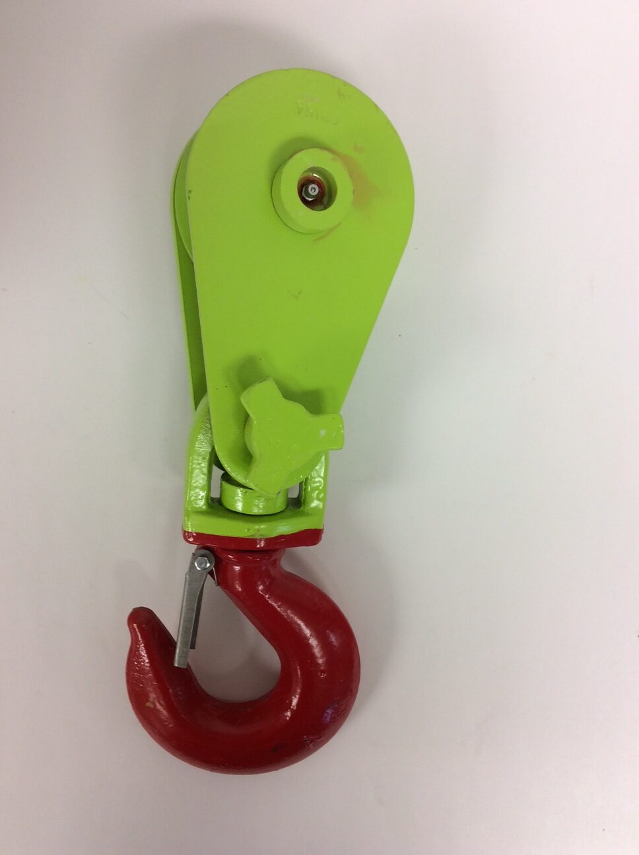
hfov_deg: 44.1
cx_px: 320
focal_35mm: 32
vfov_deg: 56.9
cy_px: 428
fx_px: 790
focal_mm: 3.3
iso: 32
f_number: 2.4
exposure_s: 1/24
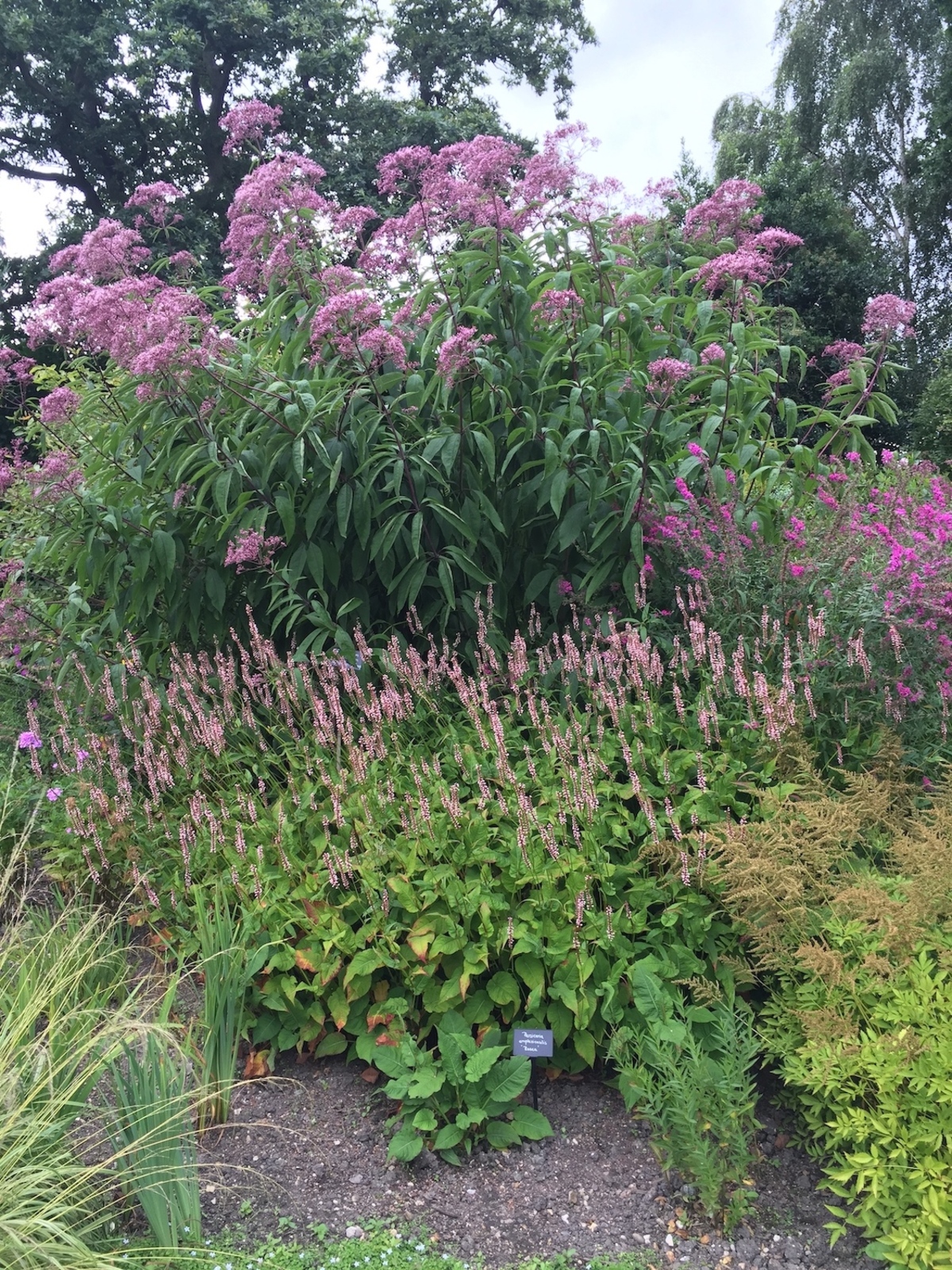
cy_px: 635
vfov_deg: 61.7
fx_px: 1063
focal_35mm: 29
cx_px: 476
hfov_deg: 48.2
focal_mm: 4.15
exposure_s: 1/104
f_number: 2.2
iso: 32
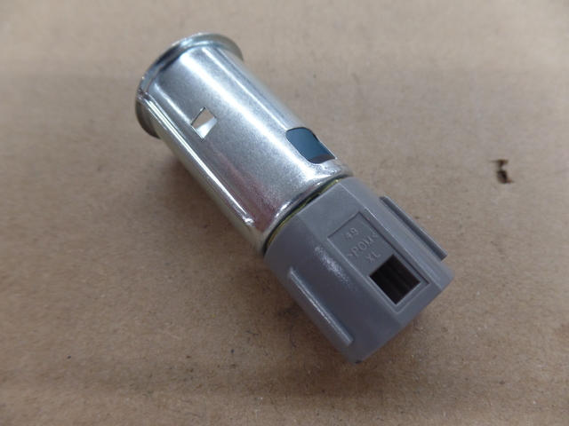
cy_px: 213
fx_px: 378
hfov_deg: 73.9
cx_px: 284
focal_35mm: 23
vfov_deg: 58.9
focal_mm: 4.1
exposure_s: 1/30
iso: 160
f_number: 2.8
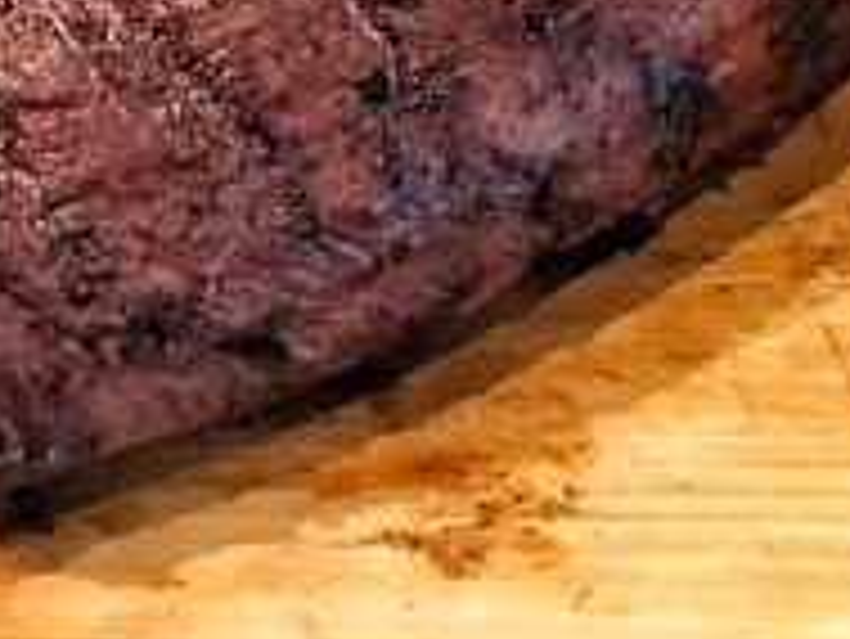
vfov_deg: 6.4
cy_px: 40
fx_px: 5700
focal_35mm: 232
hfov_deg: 8.4
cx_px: 1205
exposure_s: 1/30
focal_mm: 6.6
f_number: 2.8
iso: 320
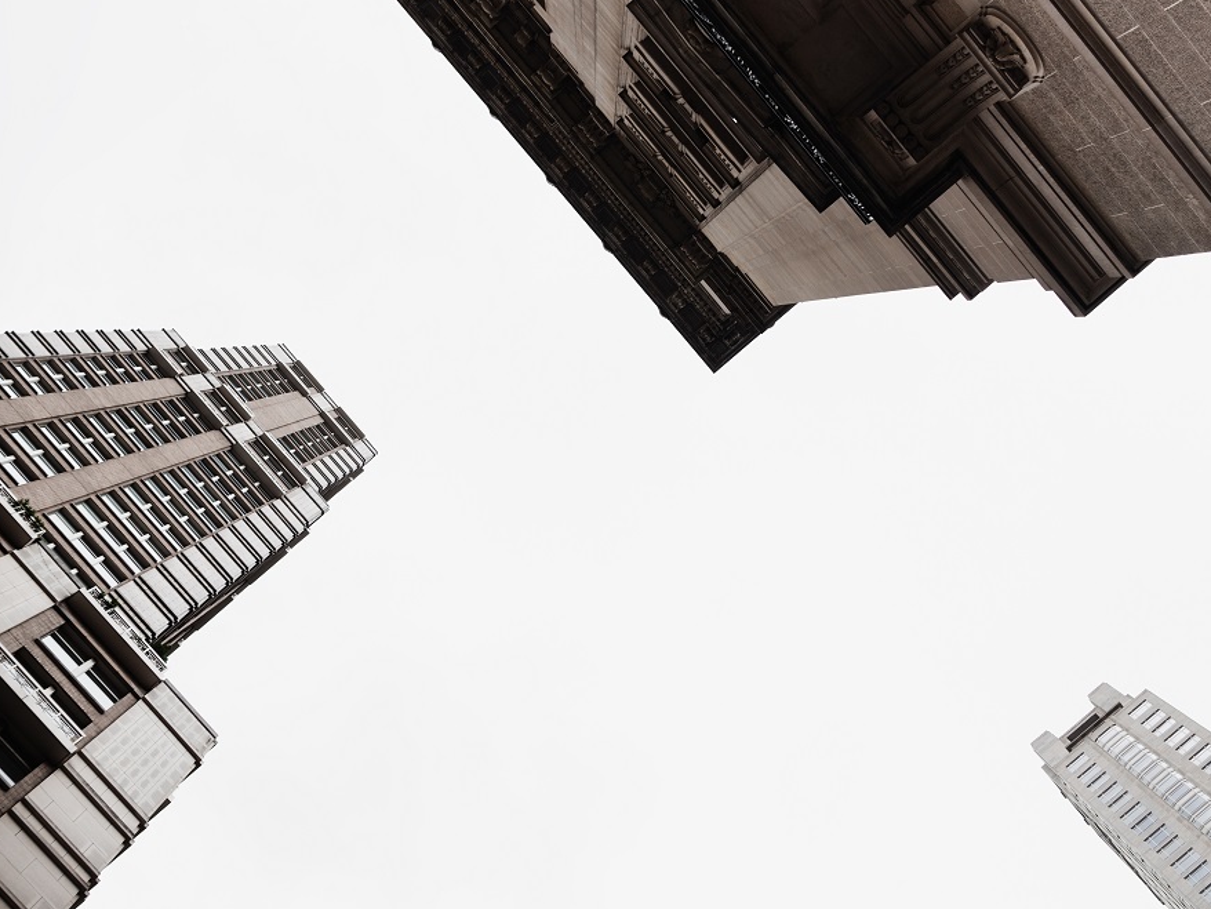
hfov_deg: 41.2
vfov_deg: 31.5
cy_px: 472
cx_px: 676
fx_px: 1610
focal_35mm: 46
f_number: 5.6
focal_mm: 35
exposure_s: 1/125
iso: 250
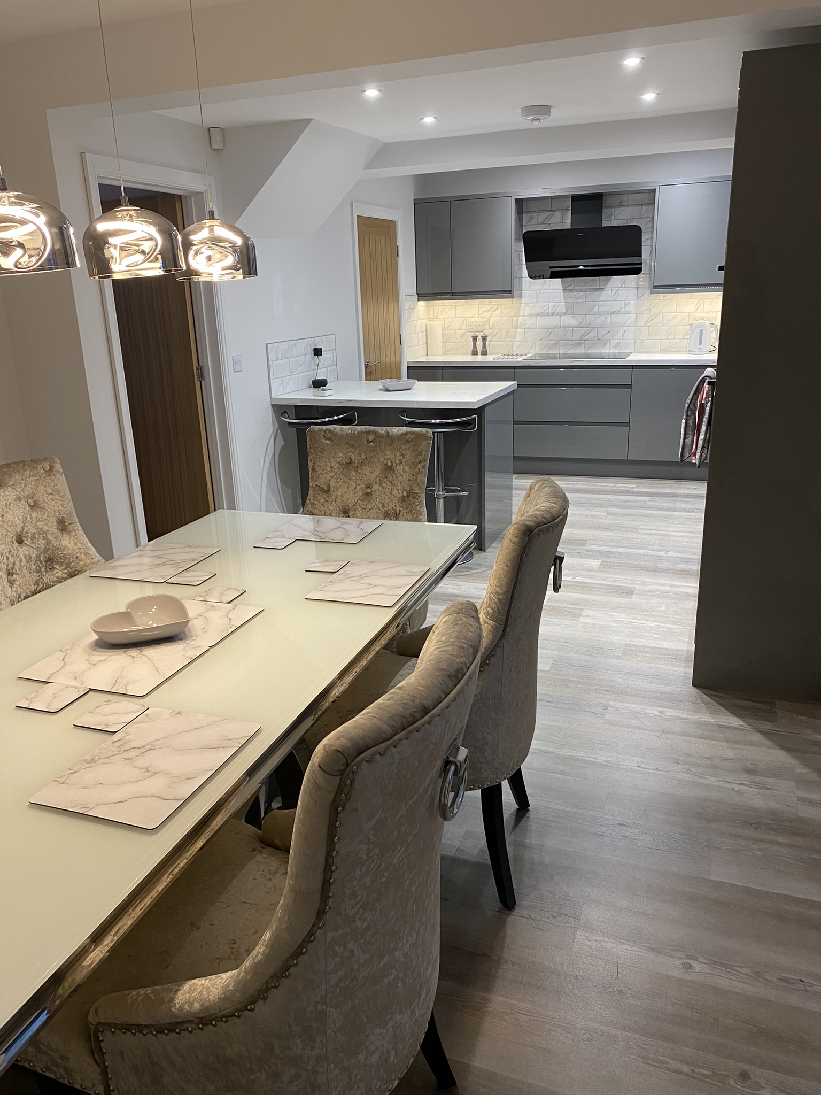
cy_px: 548
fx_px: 822
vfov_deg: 67.3
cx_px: 410
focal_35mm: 26
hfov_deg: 53.1
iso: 125
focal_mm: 4.25
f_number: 1.8
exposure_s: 1/50
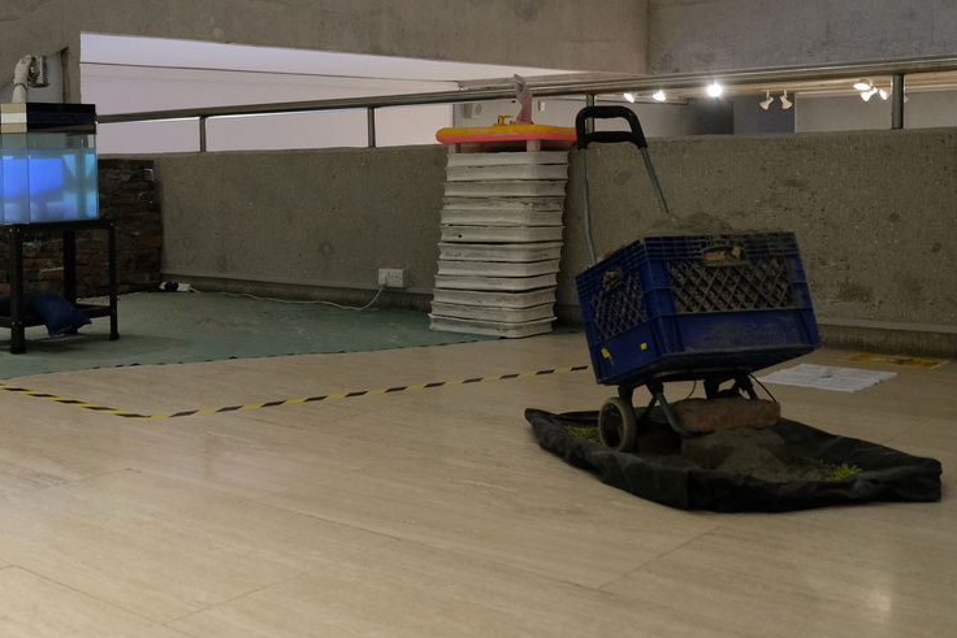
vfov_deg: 30.3
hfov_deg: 42.5
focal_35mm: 44
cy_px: 208
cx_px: 194
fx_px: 1170
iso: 2000
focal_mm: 18
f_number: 2.8
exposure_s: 1/60
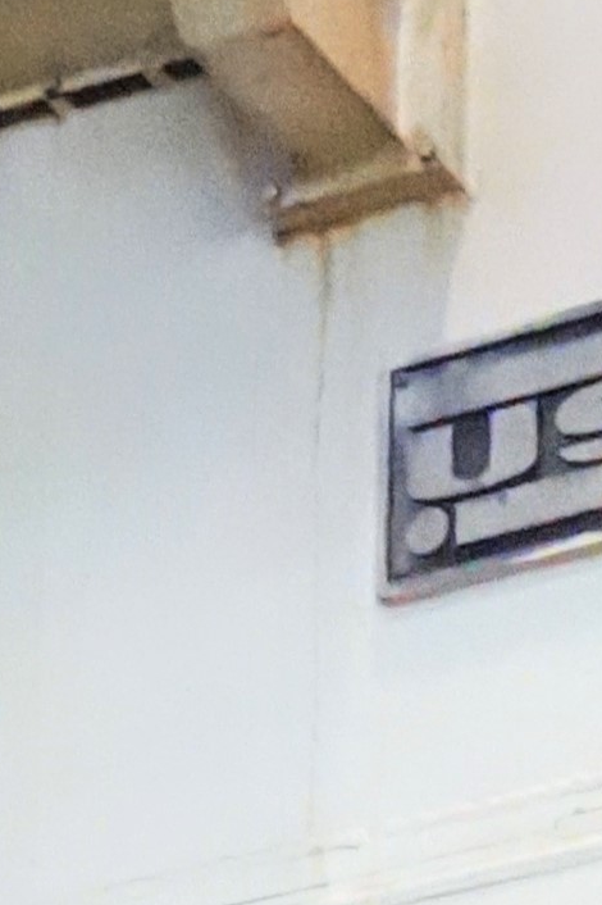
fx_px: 5222
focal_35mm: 208
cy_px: 2594
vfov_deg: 8.5
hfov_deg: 6.3
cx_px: 1410
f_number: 2
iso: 6400
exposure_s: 1/2000
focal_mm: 10.4
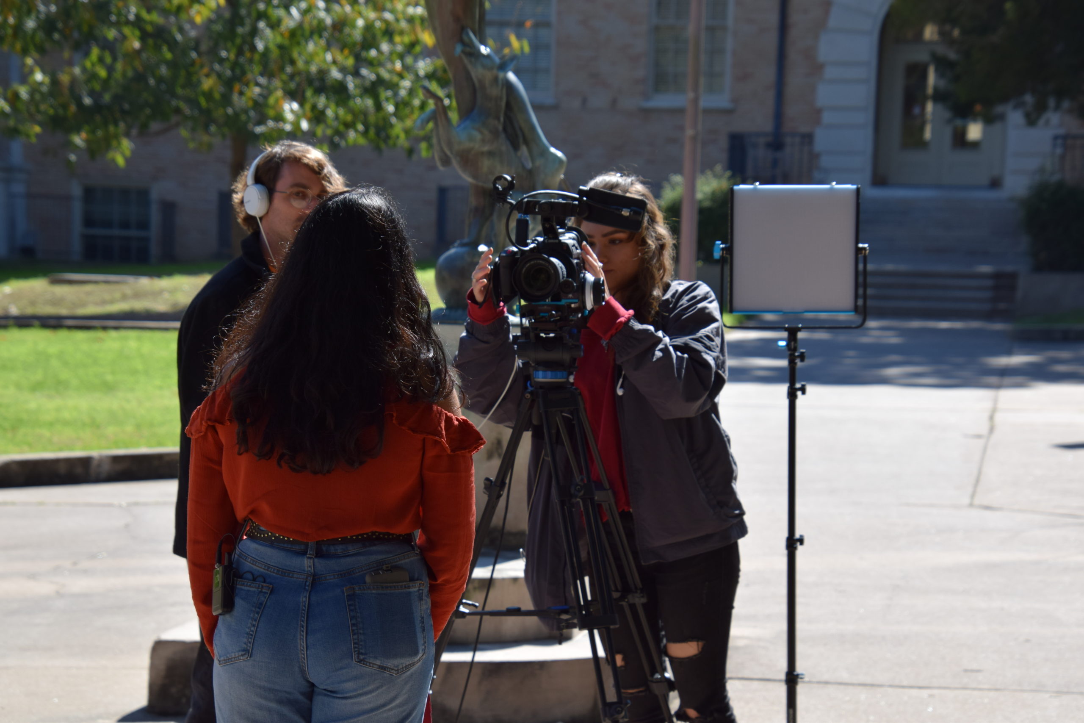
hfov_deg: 17.1
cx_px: 542
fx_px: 3613
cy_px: 362
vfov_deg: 11.4
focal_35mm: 120
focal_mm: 80
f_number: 6.3
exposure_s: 1/640
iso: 200
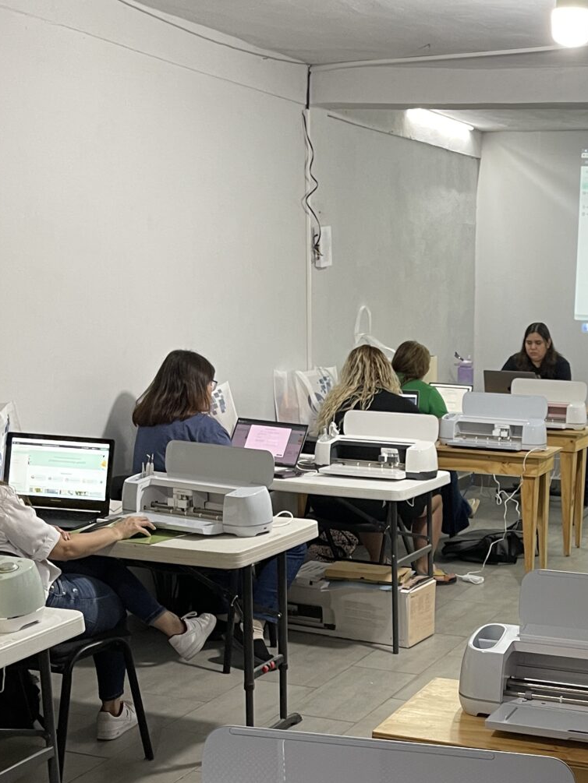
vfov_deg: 35.4
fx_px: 1200
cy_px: 586
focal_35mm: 53
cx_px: 516
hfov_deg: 26.7
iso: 160
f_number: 1.6
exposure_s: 1/60
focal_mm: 5.1
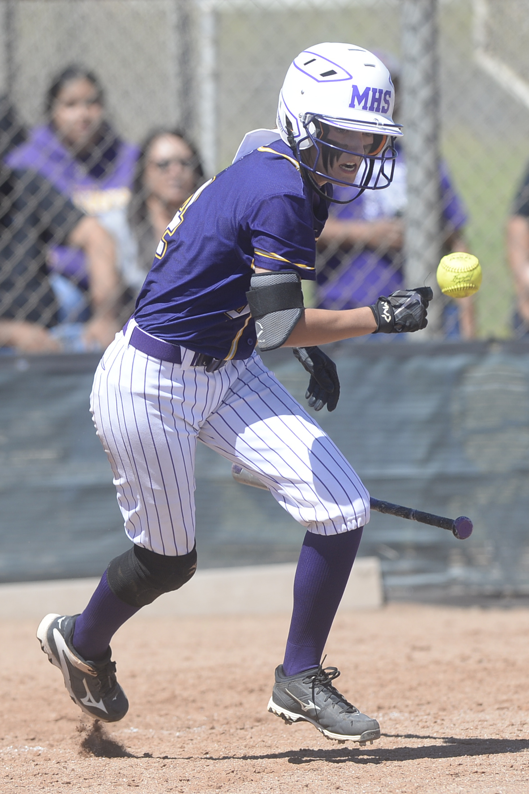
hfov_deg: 4.6
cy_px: 397
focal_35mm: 300
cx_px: 264
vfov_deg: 6.9
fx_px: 6613
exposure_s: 1/2500
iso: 320
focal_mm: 300
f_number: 4
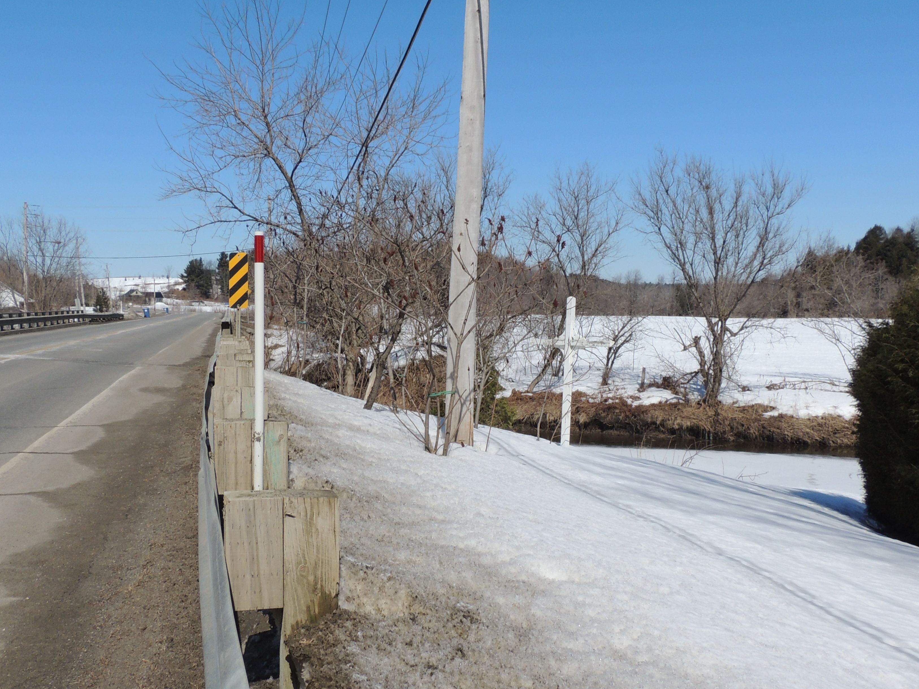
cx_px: 420
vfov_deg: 41.8
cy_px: 356
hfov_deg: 53.9
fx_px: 903
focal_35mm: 34
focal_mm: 4.3
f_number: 4.2
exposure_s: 1/1600
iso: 100
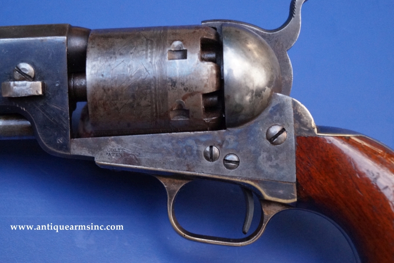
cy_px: 132
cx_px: 197
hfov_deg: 27.0
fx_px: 821
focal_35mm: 75
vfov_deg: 18.2
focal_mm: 50
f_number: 5.6
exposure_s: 1/80
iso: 2500
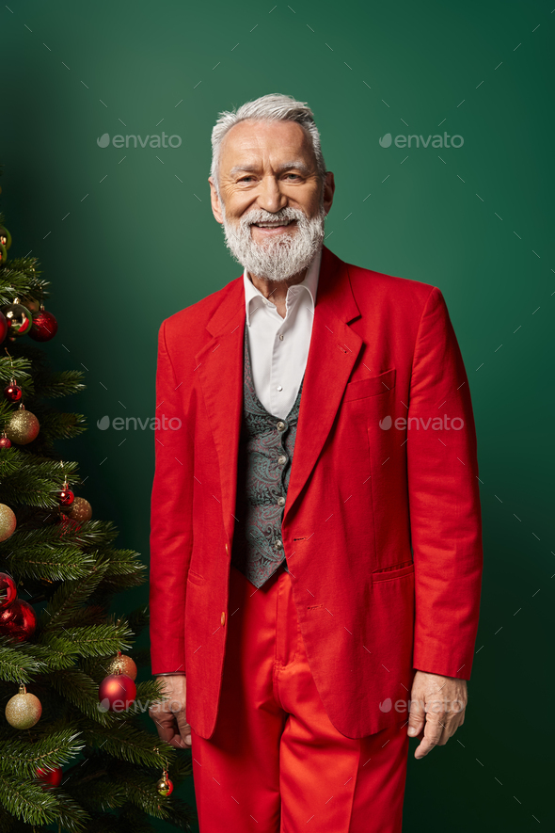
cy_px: 416
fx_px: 1087
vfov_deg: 41.9
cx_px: 278
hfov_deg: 28.6
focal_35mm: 47
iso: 160
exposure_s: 1/125
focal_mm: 47
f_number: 5.6
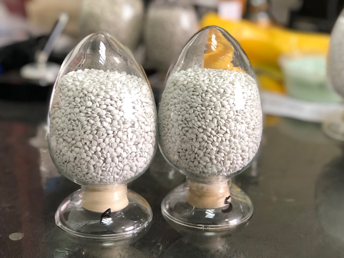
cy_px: 133
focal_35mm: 73
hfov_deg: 26.7
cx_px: 167
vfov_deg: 20.2
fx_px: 725
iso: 160
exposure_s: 1/33
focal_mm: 6.6
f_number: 2.8
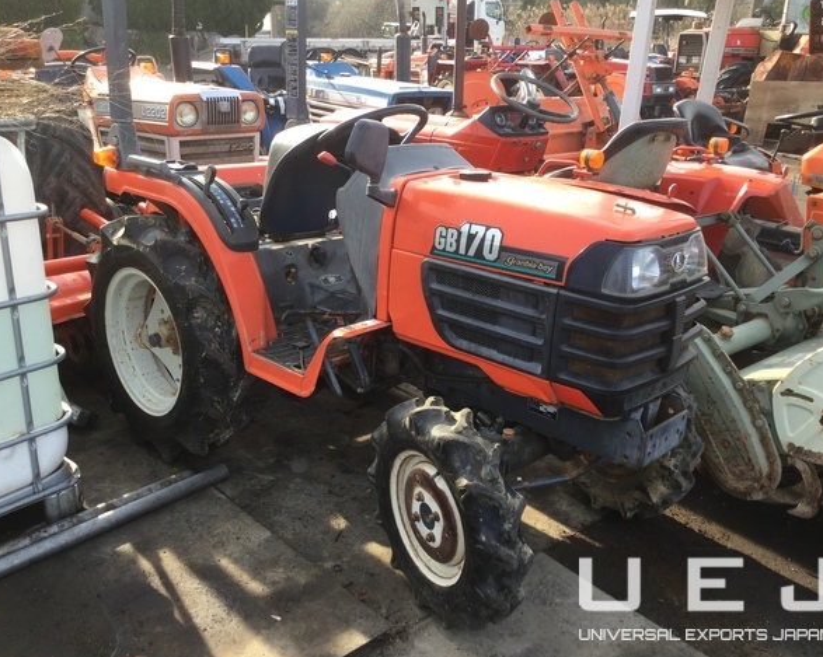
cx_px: 411
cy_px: 331
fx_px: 803
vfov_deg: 44.5
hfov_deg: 54.2
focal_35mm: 33
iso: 25
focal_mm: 3.3
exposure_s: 1/168
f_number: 2.4
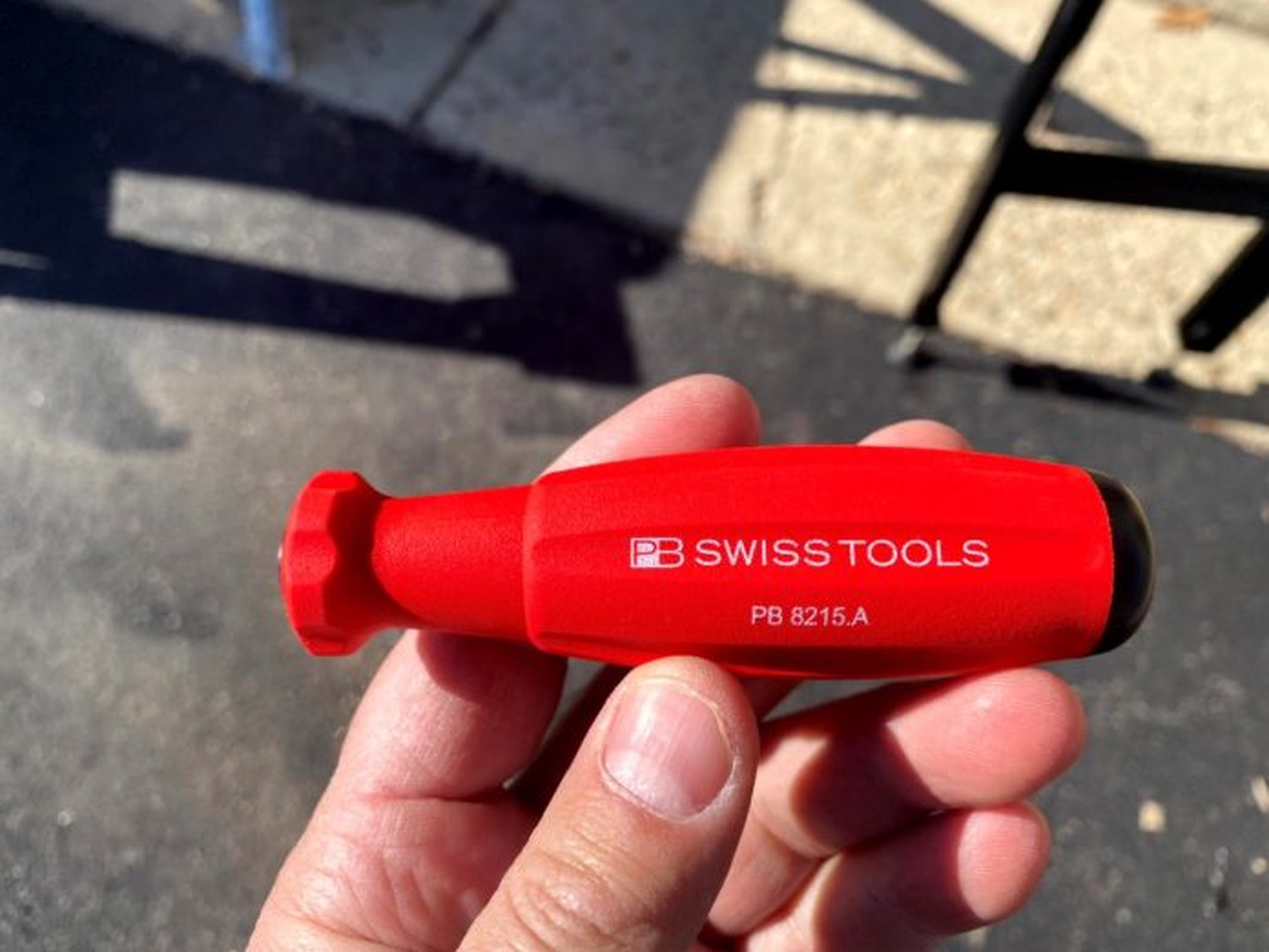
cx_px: 634
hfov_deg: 67.3
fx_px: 953
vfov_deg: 53.1
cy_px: 476
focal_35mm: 26
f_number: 1.8
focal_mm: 4.25
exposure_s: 1/2141
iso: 32
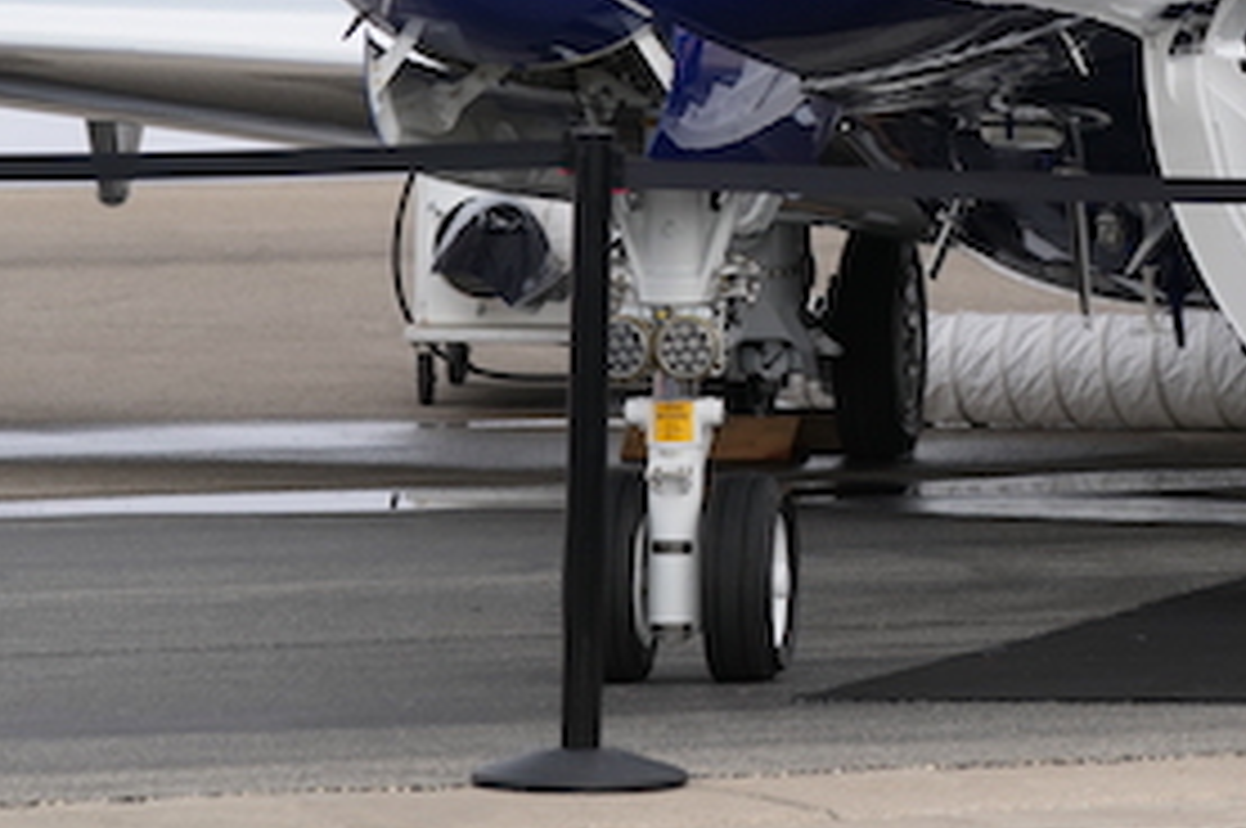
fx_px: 11892
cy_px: -358
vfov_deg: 4.0
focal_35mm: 344
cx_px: 1610
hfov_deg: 6.0
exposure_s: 1/1000
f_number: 5.6
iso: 320
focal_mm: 119
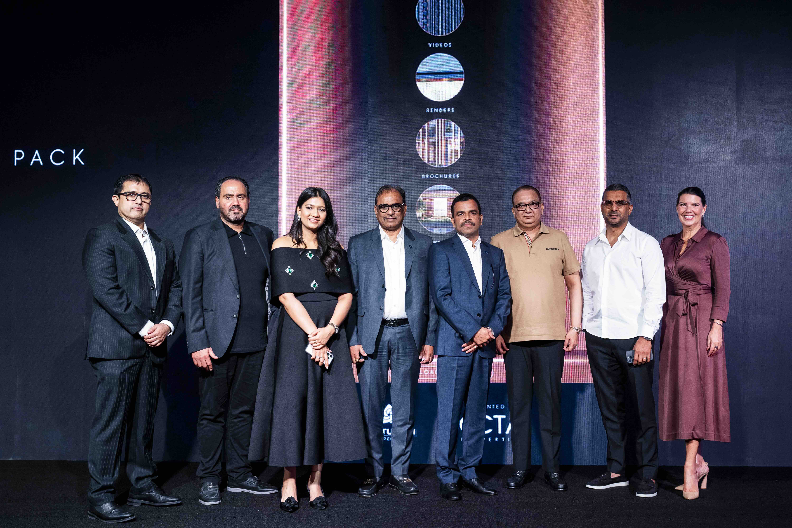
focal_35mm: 36
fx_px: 792
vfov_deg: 36.9
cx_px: 396
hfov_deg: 53.1
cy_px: 264
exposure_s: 1/160
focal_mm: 36
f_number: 4.5
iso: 2000
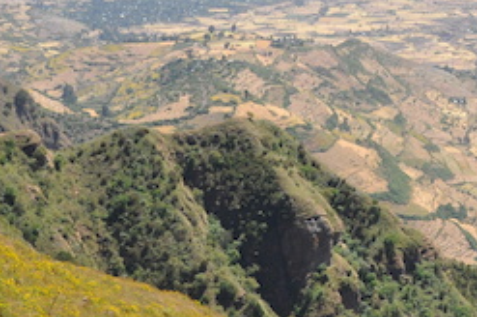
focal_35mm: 122
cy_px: 109
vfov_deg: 11.2
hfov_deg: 15.7
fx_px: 1609
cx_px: 674
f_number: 11
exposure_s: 1/200
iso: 200
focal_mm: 25
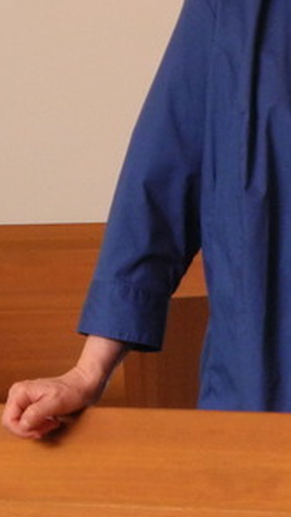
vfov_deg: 4.7
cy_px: 119
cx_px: 550
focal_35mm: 460
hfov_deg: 2.6
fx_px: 6308
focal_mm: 25.4
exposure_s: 1/25
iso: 400
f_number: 4.5
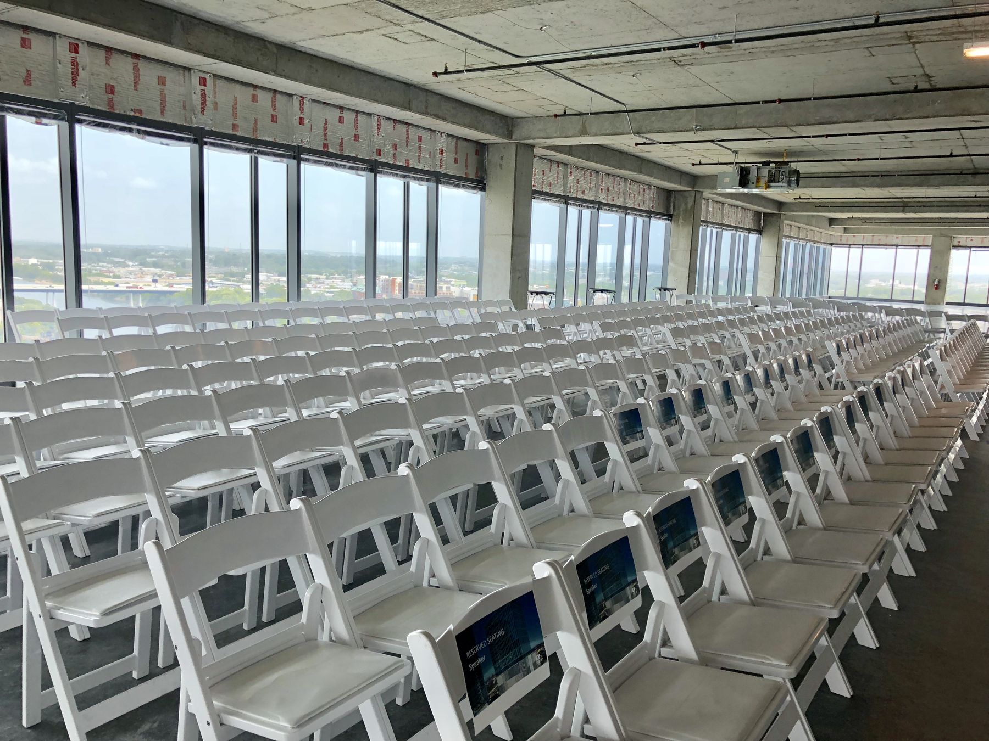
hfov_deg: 63.4
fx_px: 800
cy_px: 370
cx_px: 494
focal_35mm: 28
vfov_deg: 49.7
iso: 40
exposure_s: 1/240
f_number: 1.8
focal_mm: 4
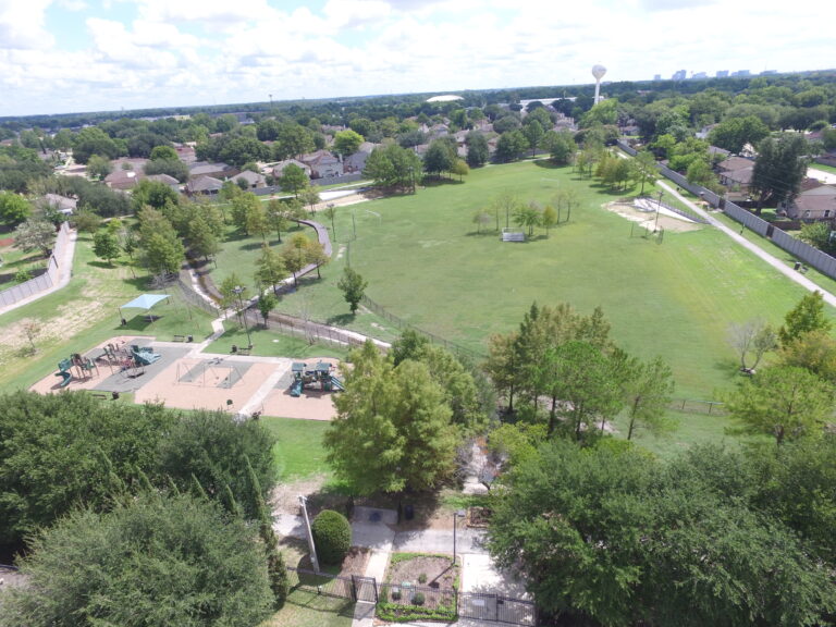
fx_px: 483
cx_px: 418
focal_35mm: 20
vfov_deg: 66.0
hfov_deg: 81.7
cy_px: 314
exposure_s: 1/574
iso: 100
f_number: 2.8
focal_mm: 3.61
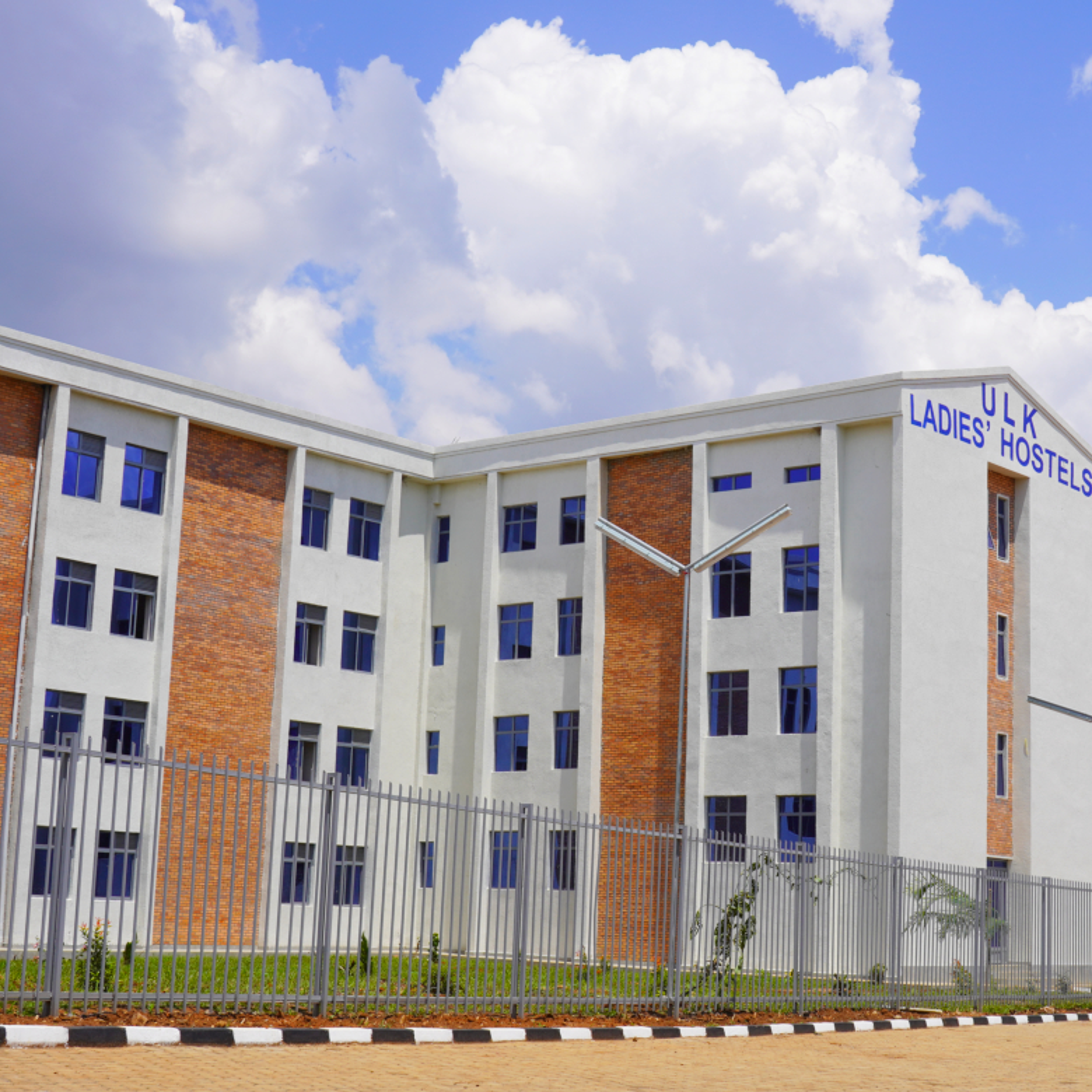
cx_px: 727
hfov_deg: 31.4
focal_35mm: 54
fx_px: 1927
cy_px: 545
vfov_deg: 31.6
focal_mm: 28
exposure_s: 1/320
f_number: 10
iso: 100
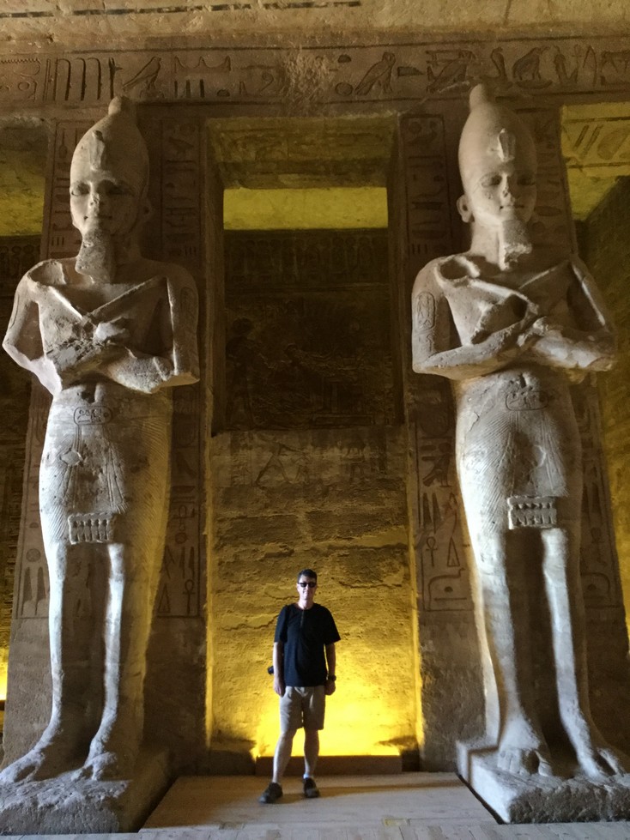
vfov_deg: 58.4
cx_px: 315
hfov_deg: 45.4
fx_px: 752
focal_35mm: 31
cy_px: 420
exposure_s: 1/17
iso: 250
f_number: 2.4
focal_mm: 3.3
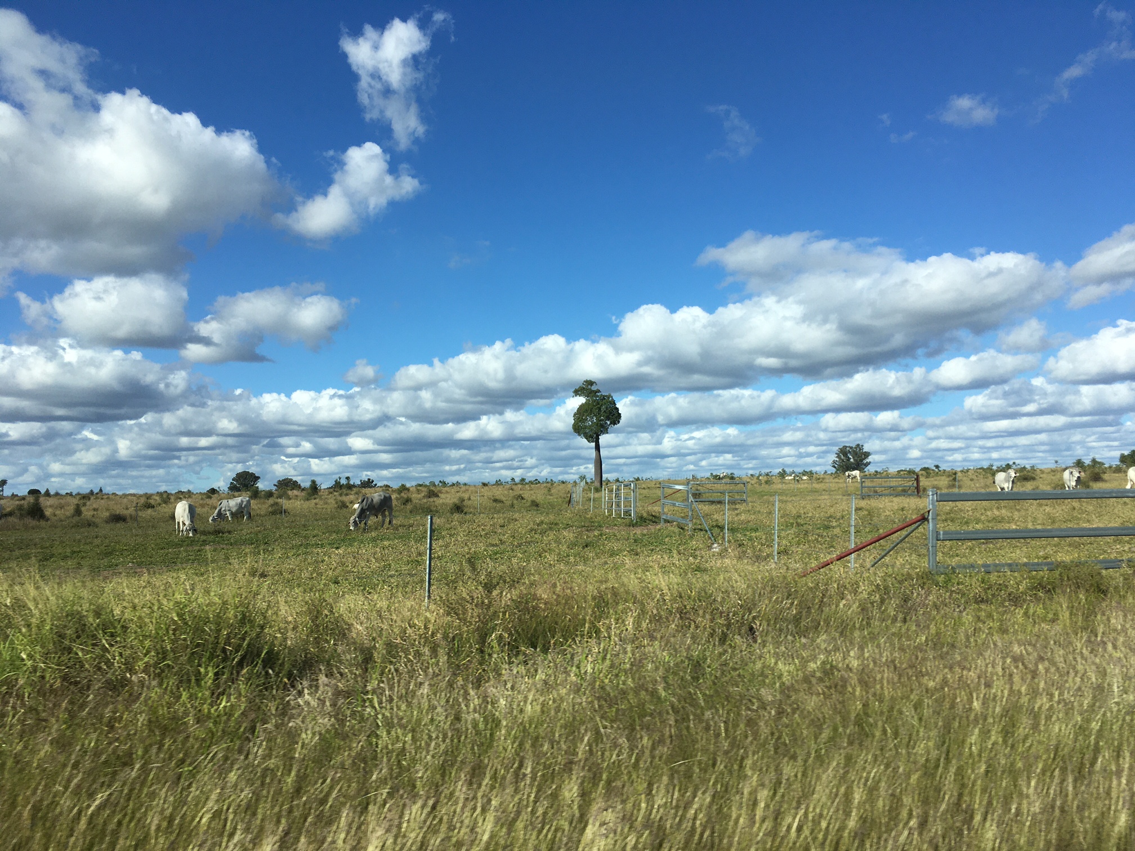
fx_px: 951
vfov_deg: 48.2
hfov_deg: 61.7
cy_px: 426
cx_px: 568
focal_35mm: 29
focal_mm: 4.15
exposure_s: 1/1972
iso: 25
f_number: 2.2
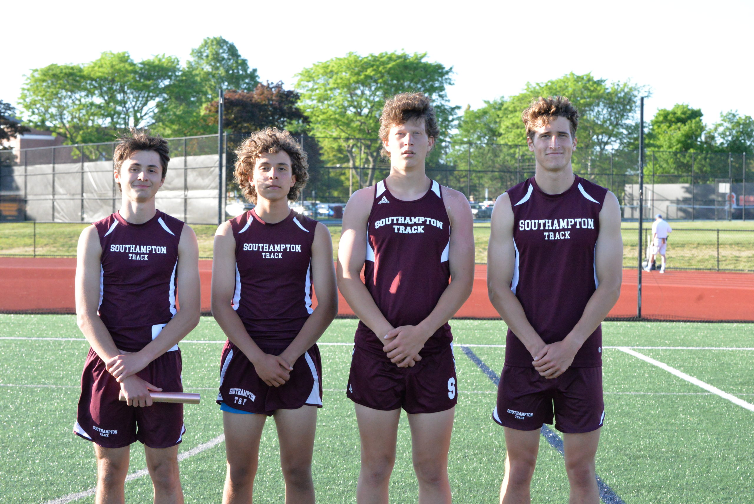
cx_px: 377
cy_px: 252
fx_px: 1467
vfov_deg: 19.5
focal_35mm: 70
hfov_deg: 28.8
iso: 6400
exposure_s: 1/2000
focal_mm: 70
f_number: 9
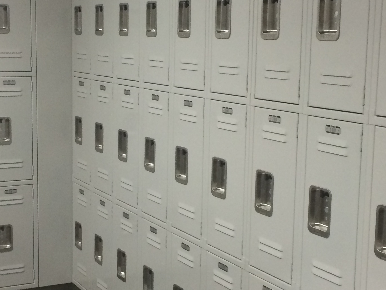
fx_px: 769
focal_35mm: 69
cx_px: 158
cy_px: 160
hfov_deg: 28.1
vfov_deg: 21.3
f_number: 2.2
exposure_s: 1/30
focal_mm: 4.15
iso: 64
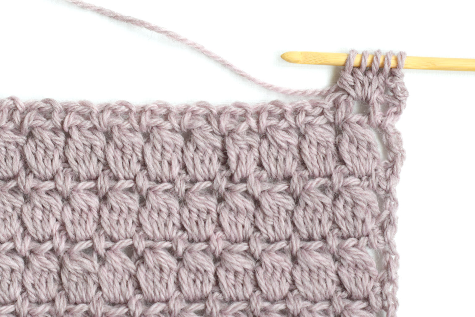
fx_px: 1682
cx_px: 238
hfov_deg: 16.1
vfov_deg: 10.8
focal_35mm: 128
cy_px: 158
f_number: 4
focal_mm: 85
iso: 560
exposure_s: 1/250
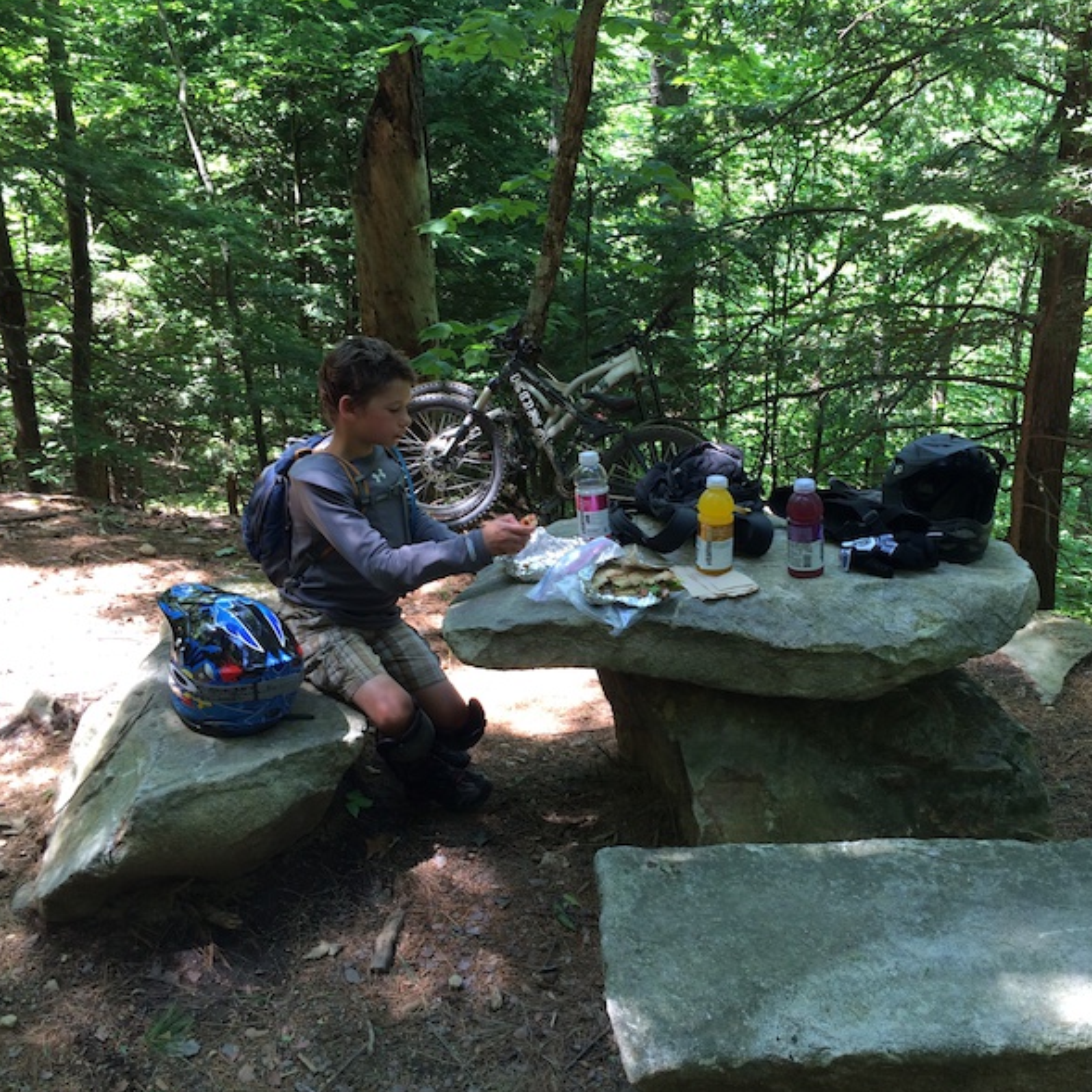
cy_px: 545
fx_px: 1285
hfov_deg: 45.9
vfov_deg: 46.0
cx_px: 632
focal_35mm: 36
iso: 40
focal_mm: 4.12
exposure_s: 1/40
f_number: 2.2
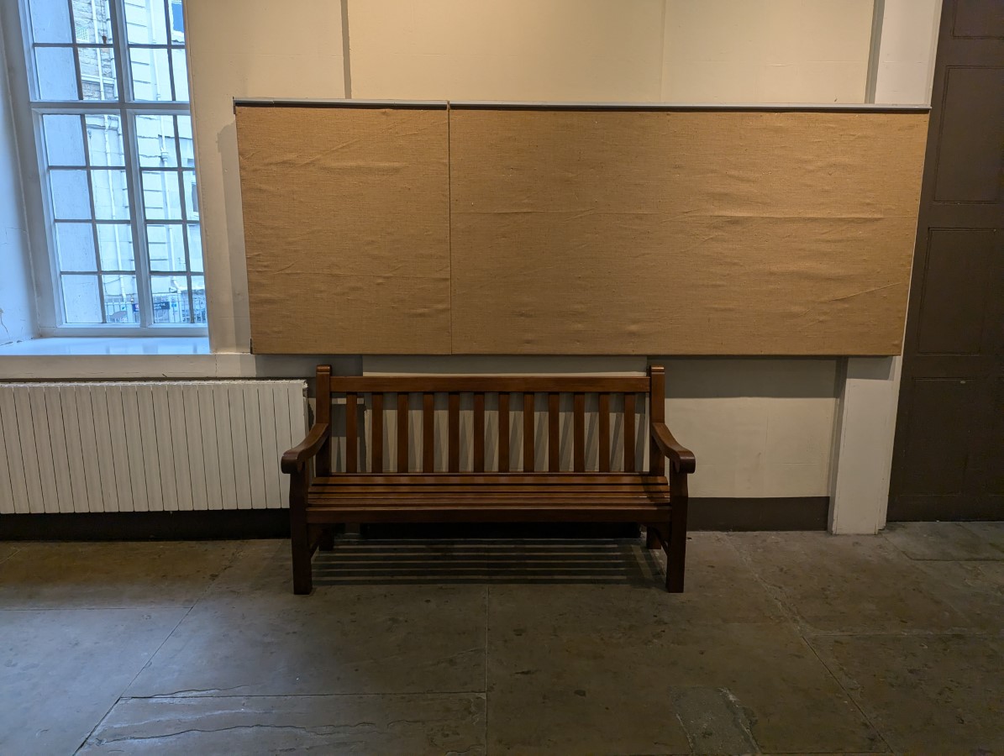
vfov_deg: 56.9
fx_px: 697
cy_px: 378
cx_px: 502
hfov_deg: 71.5
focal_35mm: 24
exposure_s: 1/100
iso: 52
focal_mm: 6.81
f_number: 1.85
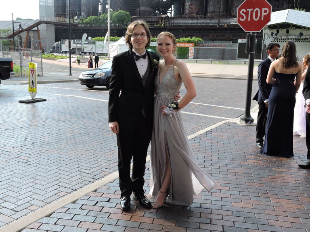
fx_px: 313
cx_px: 155
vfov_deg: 40.7
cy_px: 116
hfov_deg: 52.6
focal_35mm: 35
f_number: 3.8
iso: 100
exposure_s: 1/200
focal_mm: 6.3
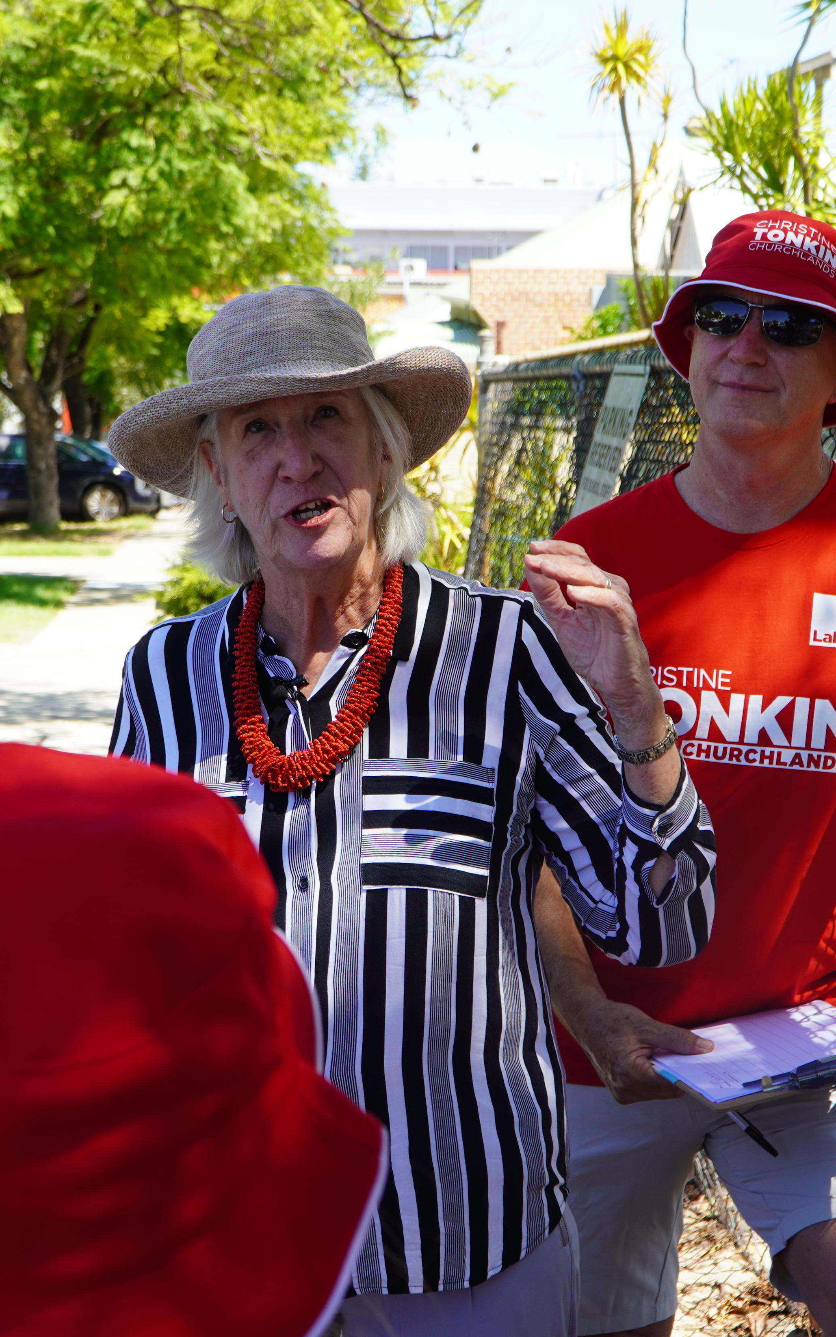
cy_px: 673
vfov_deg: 31.5
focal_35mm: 65
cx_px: 375
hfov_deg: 20.0
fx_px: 2370
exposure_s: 1/200
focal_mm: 28
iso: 100
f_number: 5
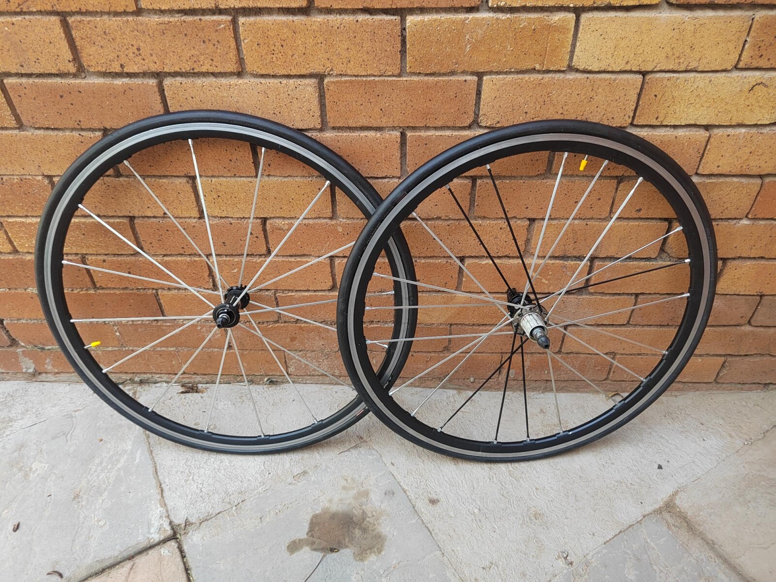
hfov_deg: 73.9
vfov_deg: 58.9
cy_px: 291
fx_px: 516
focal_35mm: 23
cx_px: 388
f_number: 1.9
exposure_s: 1/100
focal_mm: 5.52
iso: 1153
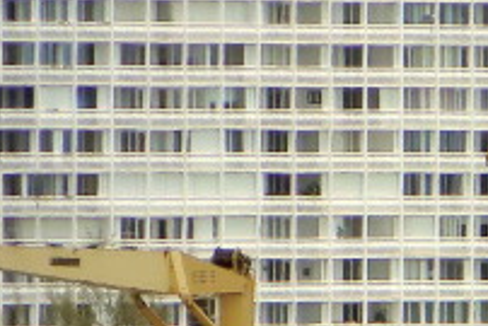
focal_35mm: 1705
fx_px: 23128
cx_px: 517
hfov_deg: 1.2
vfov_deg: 0.8
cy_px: 442
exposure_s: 1/362
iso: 80
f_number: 5.4
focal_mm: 75
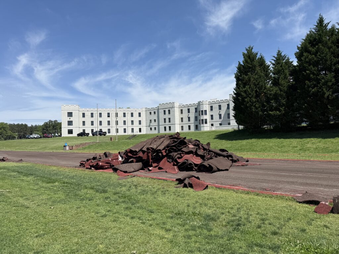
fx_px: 235
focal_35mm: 24
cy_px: 127
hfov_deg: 71.6
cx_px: 170
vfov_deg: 56.8
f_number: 1.78
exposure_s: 1/5319
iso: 80
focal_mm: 6.76
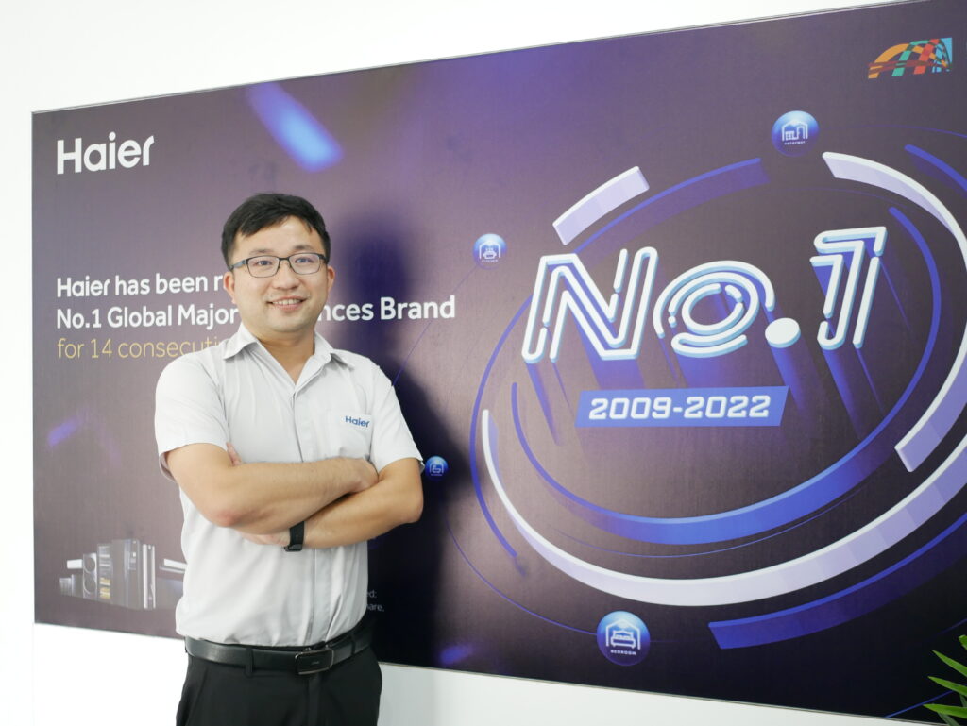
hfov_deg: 59.9
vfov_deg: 46.8
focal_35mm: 30
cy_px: 363
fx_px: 838
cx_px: 484
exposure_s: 1/125
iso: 640
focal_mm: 15
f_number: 1.7
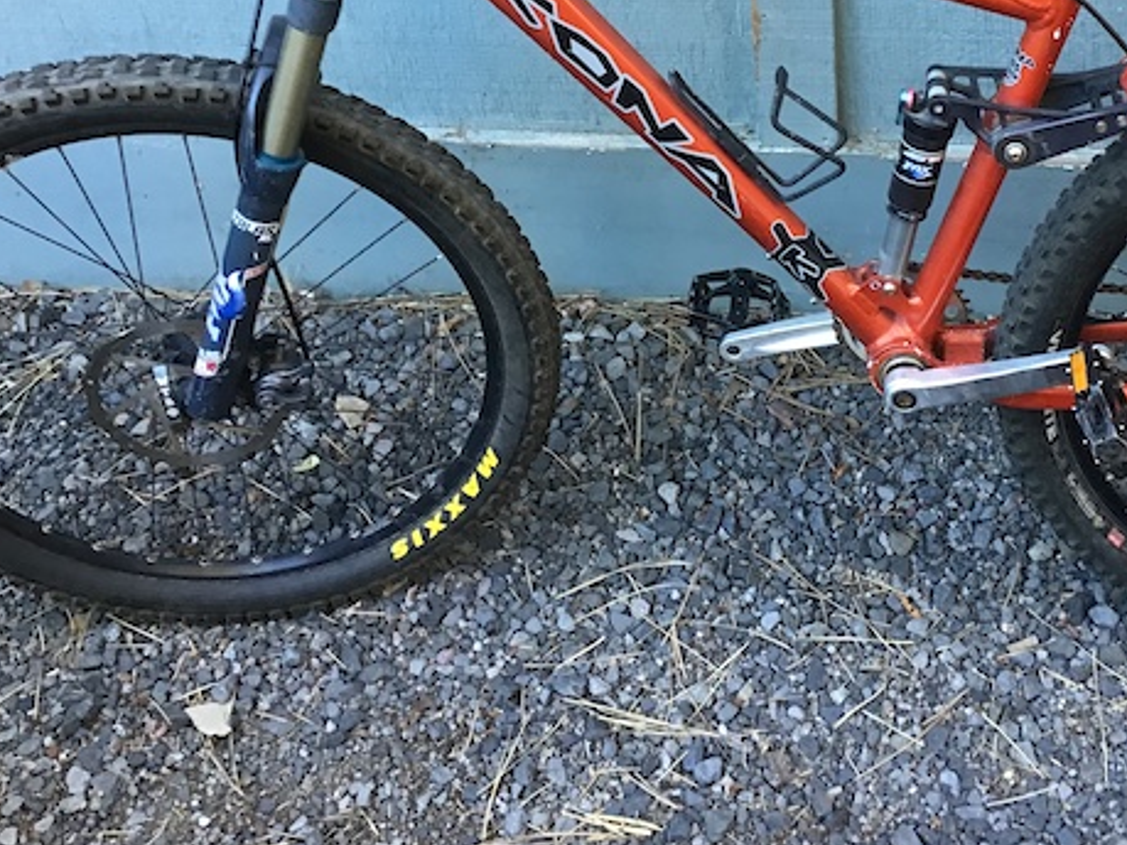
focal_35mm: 54
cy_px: 138
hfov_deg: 35.1
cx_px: 786
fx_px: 1758
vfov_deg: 26.4
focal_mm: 3.3
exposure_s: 1/30
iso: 50
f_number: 2.4
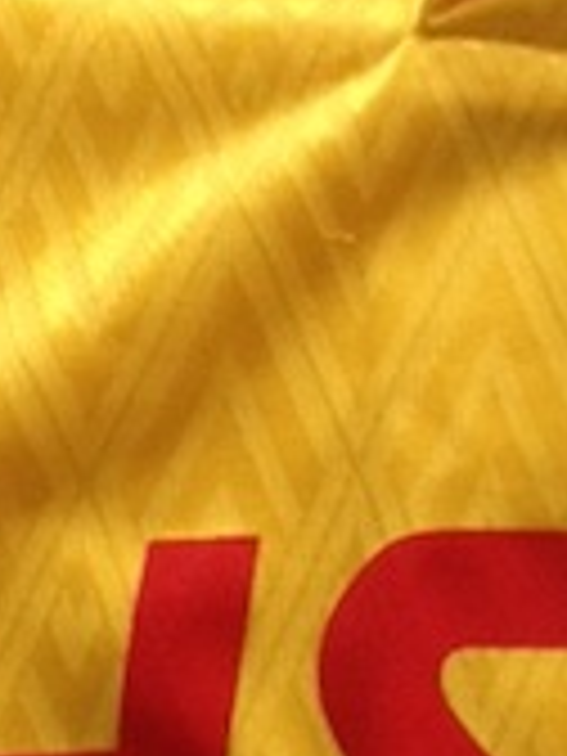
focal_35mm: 111
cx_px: 468
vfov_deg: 17.5
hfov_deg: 13.3
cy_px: 97
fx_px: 2424
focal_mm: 4.28
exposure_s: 1/20
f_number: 2.4
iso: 250
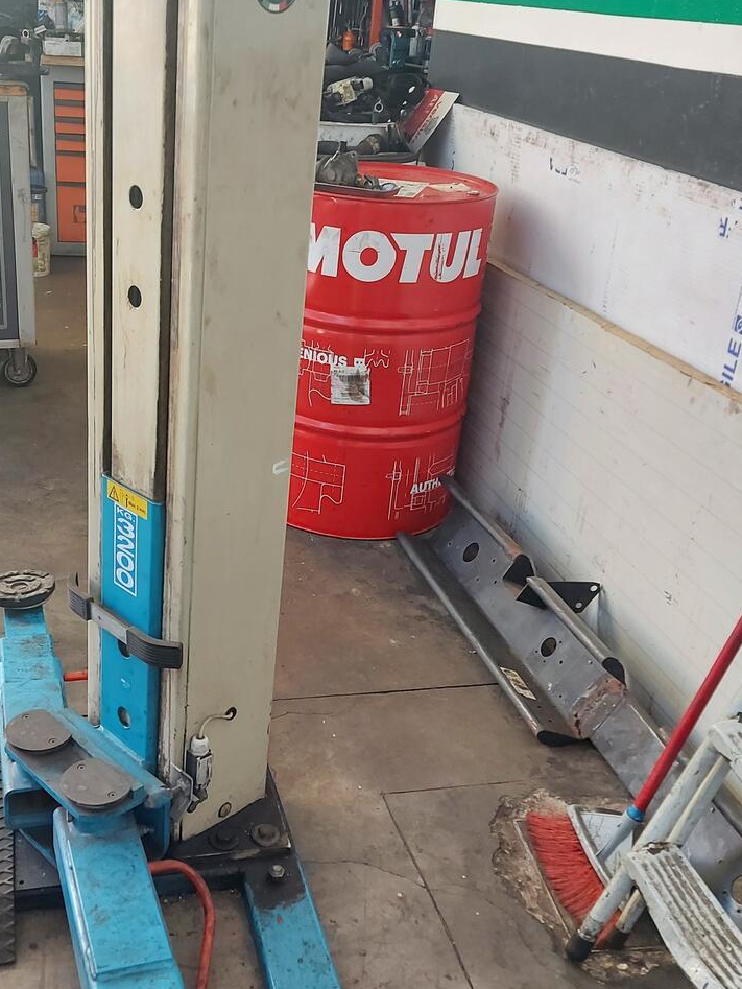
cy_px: 495
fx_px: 1085
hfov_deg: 37.5
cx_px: 274
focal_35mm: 38
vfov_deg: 49.0
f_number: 1.8
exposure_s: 1/50
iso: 125
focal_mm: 5.23
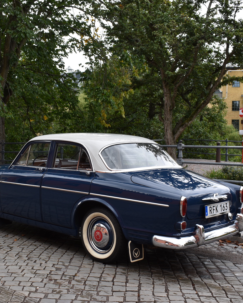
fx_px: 402
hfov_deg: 33.6
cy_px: 151
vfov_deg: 41.4
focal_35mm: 45
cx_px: 100
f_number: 8
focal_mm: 21
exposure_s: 1/60
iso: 100
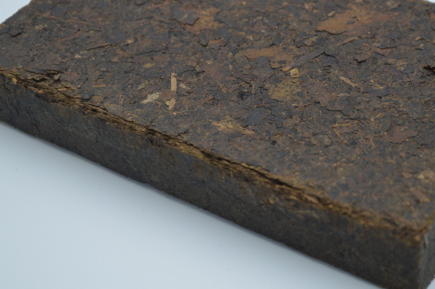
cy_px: 106
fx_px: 1195
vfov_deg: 13.8
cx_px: 286
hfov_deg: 20.6
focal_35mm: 99
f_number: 5.6
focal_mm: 48
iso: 280
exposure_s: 1/125
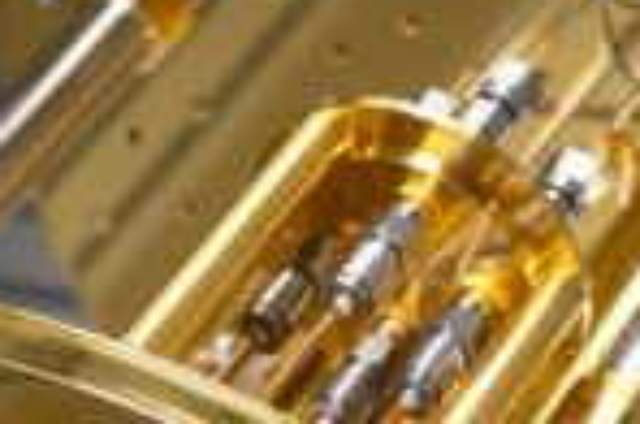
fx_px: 4311
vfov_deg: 5.6
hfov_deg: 8.5
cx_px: 579
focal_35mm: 243
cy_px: 517
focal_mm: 35
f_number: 6.3
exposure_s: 1/100
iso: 400
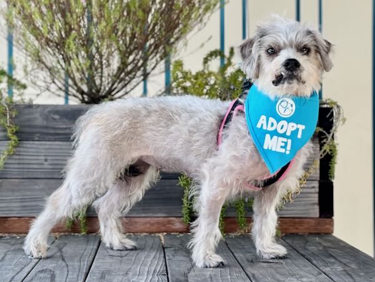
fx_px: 563
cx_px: 188
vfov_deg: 28.0
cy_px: 141
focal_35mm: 52
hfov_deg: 36.8
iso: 32
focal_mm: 5.96
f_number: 1.6
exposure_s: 1/217
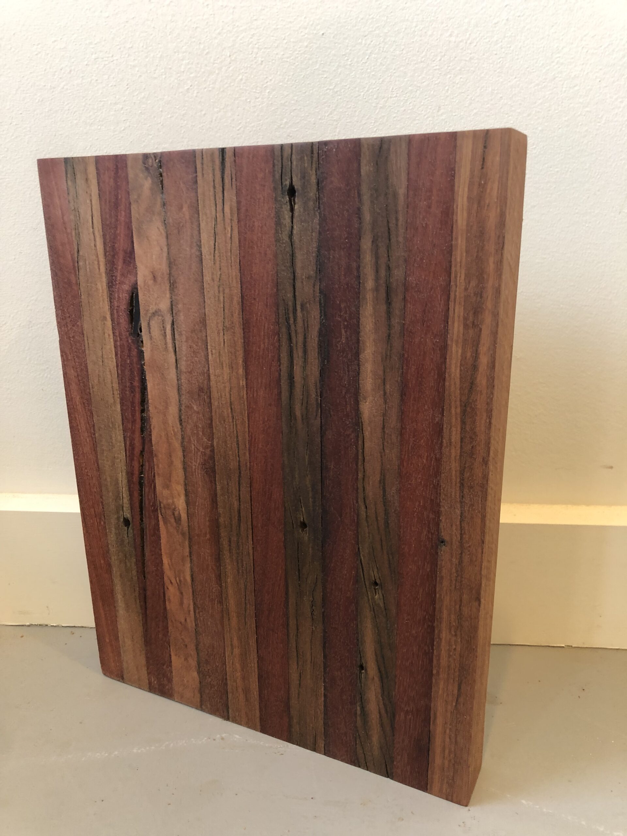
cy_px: 418
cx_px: 314
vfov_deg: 63.4
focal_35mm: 28
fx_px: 676
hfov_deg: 49.7
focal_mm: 4
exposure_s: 1/17
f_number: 1.8
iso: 50
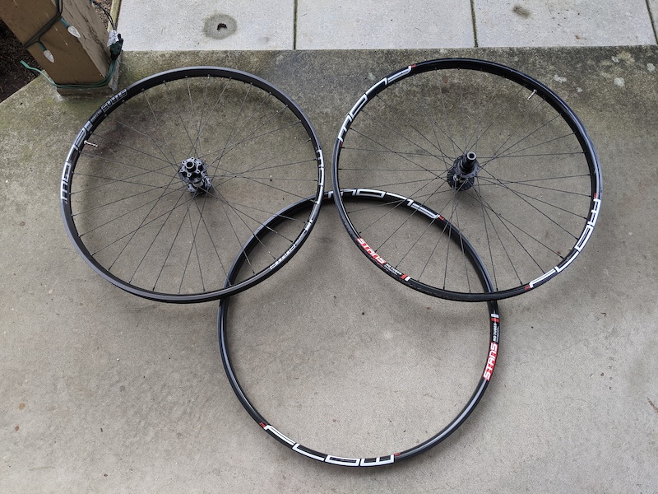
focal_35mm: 27
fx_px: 513
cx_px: 329
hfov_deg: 65.3
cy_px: 247
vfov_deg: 51.4
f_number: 1.8
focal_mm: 4.44
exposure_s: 1/201
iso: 59
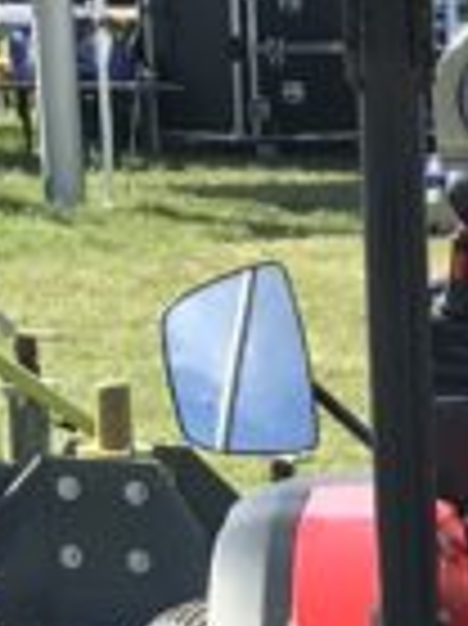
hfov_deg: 6.8
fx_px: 3737
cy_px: 1252
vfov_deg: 9.0
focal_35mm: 207
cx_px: 1048
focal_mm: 3.99
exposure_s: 1/1088
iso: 20
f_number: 1.8
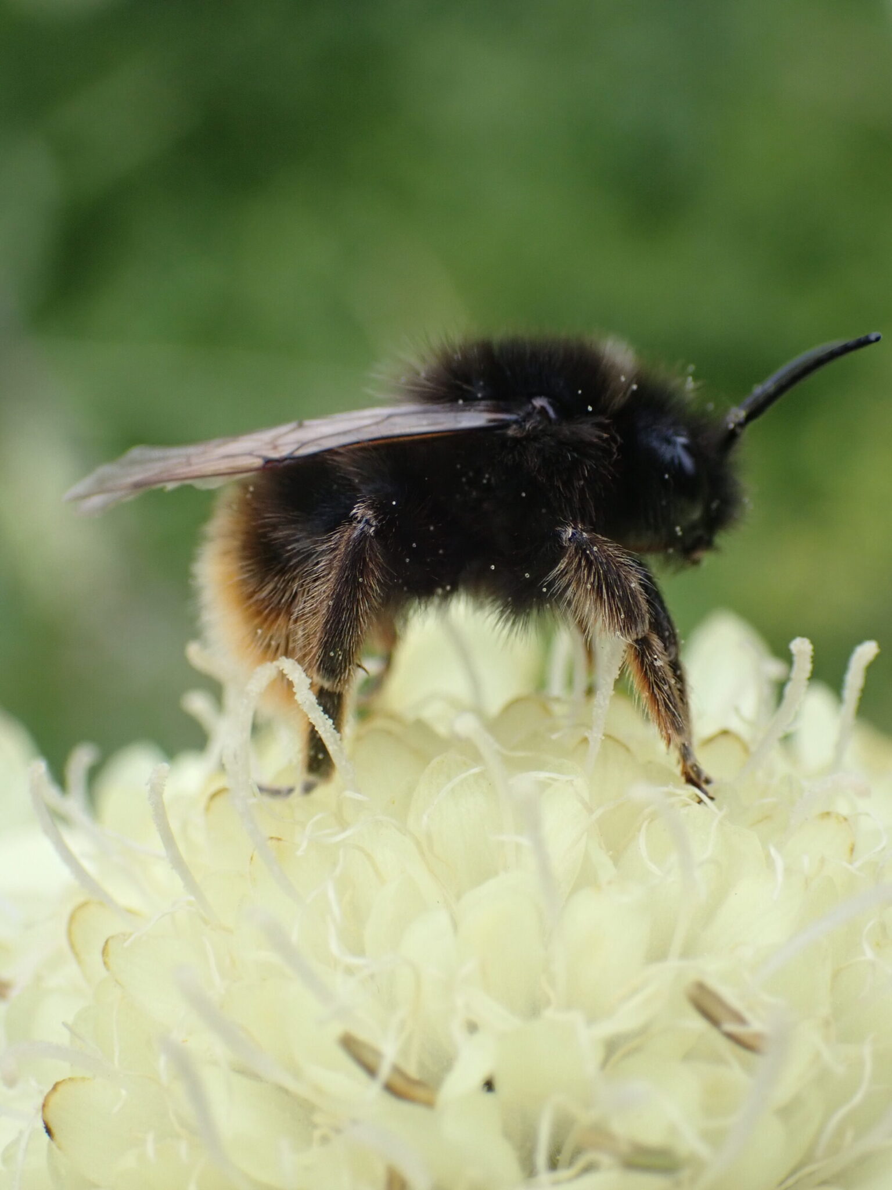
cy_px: 595
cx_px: 446
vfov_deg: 29.0
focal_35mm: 67
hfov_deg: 21.9
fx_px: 2302
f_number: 3.8
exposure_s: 1/250
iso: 250
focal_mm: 11.88
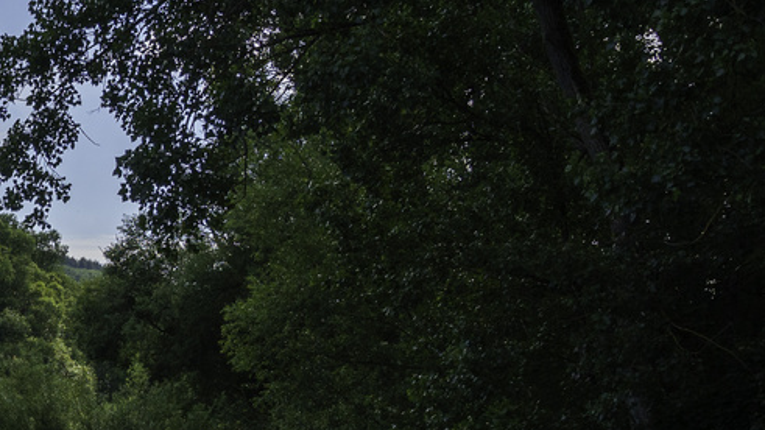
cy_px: 492
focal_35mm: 90
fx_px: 1825
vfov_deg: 13.1
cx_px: -418
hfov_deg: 20.0
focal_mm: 26
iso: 320
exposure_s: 1/3200
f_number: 5.6
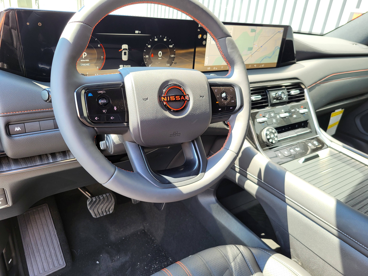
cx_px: 184
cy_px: 138
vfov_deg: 53.1
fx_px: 276
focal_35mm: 26
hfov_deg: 67.3
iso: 50
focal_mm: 5.4
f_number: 1.8
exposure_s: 1/120
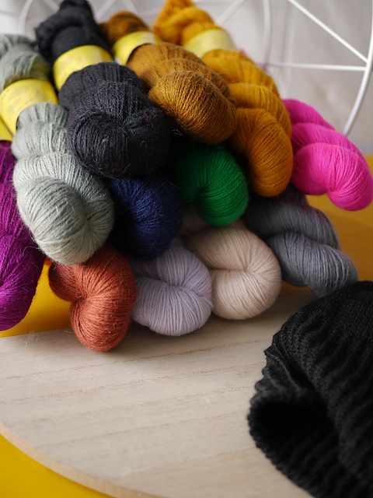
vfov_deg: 38.2
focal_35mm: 50
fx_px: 718
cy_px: 249
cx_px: 186
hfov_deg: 29.1
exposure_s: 1/60
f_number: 1.7
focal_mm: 25
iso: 320
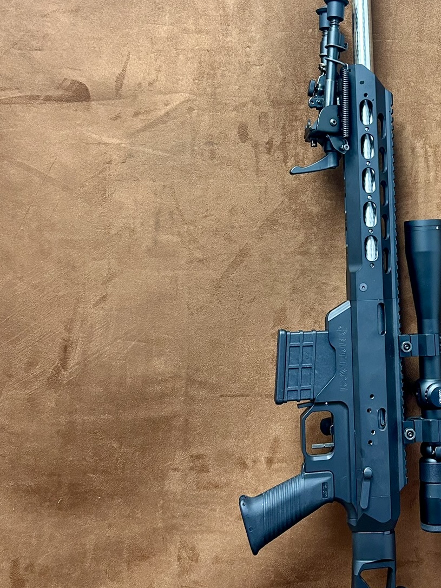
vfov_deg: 38.7
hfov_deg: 28.7
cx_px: 381
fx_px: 832
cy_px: 228
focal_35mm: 49
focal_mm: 5.7
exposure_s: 1/60
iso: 250
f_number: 1.5
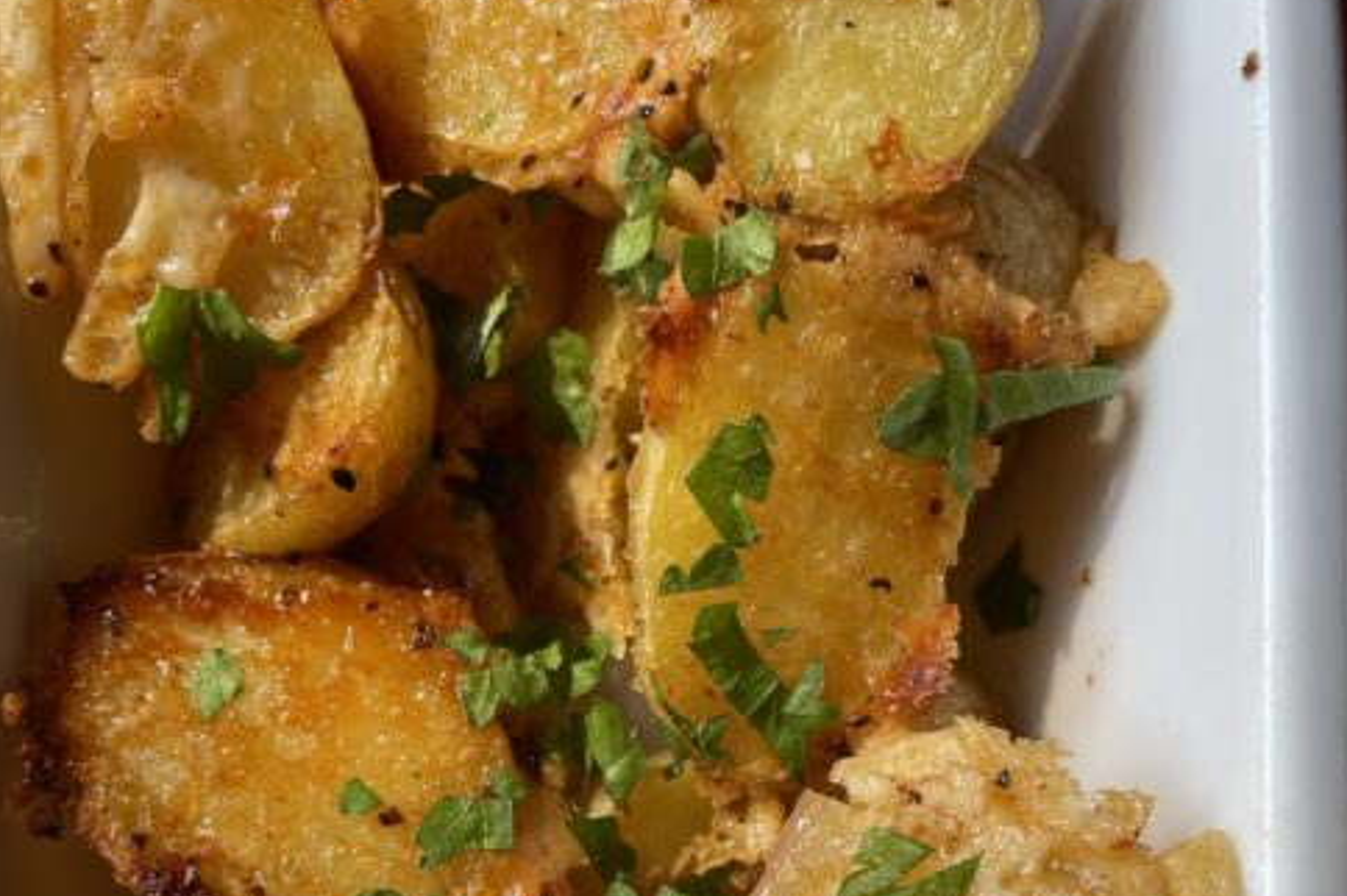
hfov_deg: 47.4
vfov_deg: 32.0
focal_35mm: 41
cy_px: 666
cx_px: 609
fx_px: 1533
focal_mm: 4.2
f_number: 1.6
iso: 50
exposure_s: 1/354
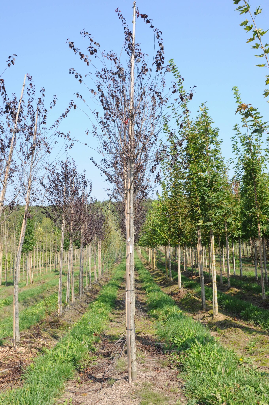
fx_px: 405
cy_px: 202
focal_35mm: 36
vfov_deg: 53.2
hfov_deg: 36.8
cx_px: 134
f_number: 11
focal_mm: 24
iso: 640
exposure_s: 1/500
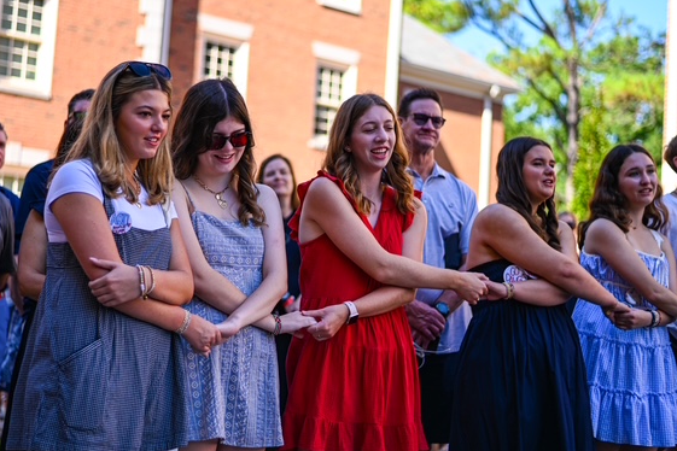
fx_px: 1072
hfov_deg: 35.0
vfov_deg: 23.8
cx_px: 305
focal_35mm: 57
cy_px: 198
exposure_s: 1/1250
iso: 100
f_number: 1.8
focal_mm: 50
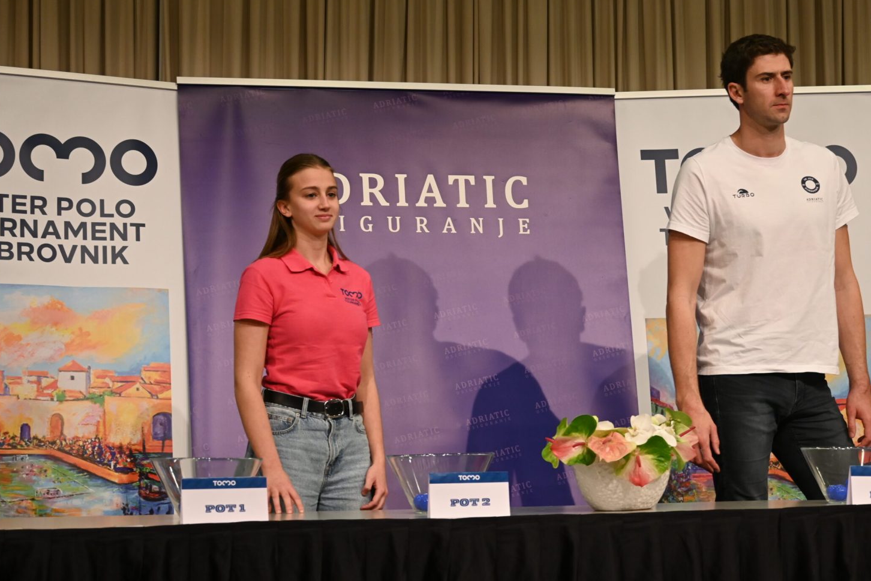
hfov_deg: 21.9
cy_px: 278
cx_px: 493
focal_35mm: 93
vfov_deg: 14.7
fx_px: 2250
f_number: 4.5
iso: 800
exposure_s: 1/125
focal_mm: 50
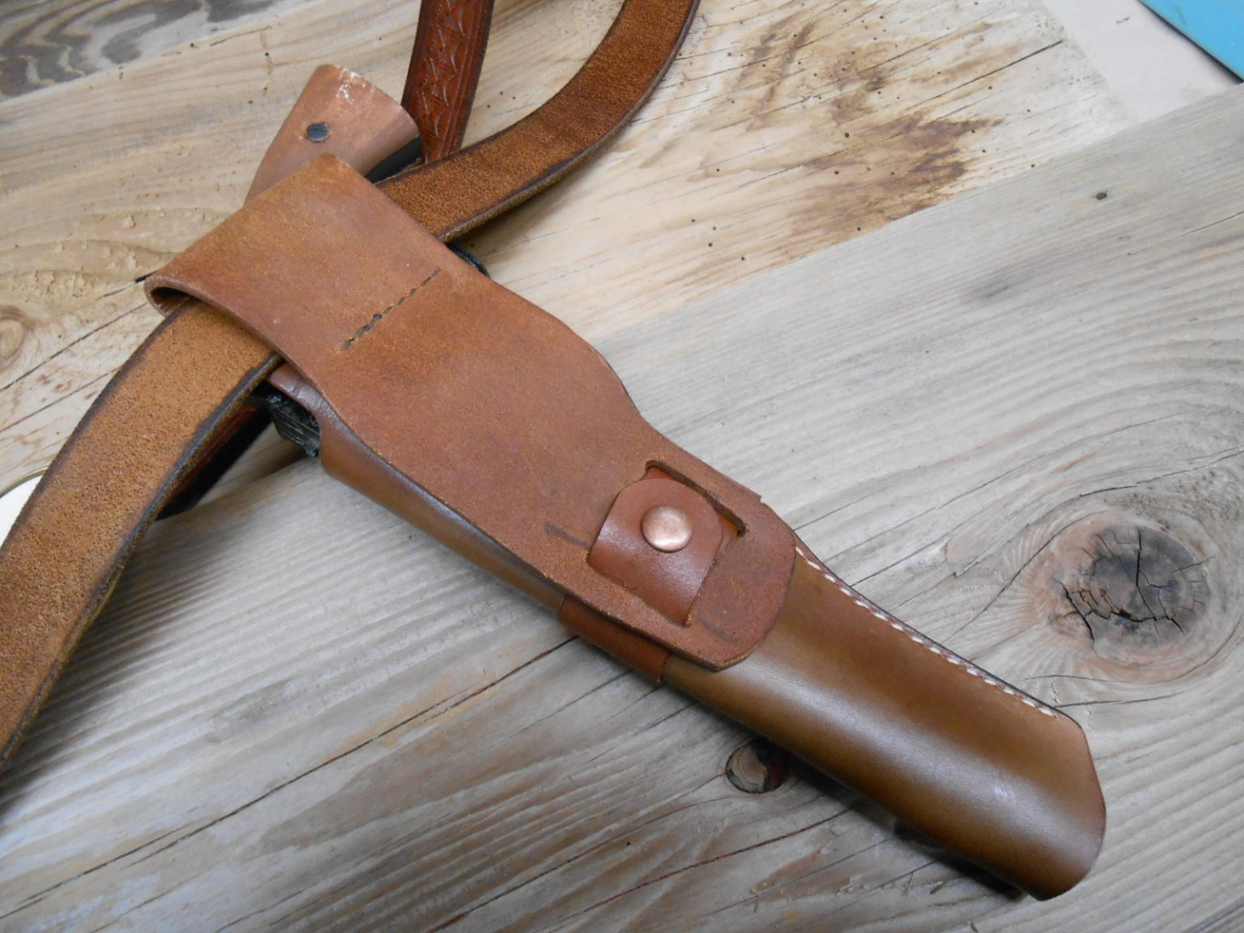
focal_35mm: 26
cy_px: 466
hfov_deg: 67.3
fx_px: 934
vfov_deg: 53.1
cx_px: 622
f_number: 3.5
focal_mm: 4.6
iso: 320
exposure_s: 1/30
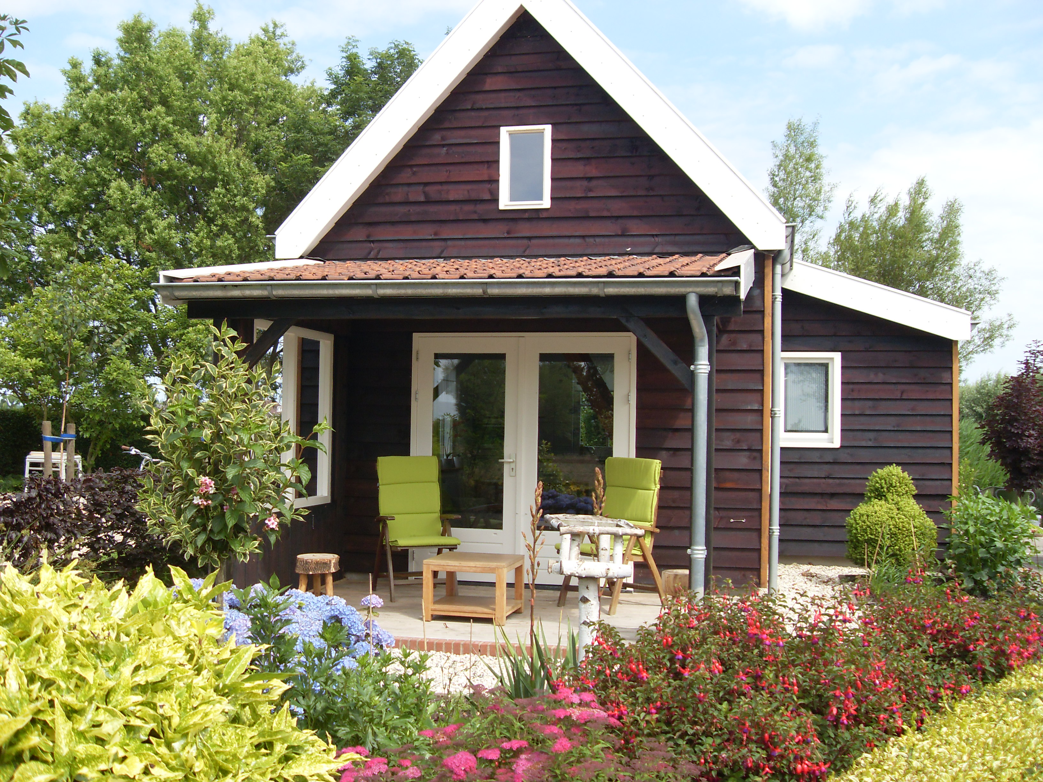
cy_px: 391
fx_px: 1115
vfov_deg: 38.7
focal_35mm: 37
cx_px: 522
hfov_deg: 50.1
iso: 80
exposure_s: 1/125
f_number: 7
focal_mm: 6.3
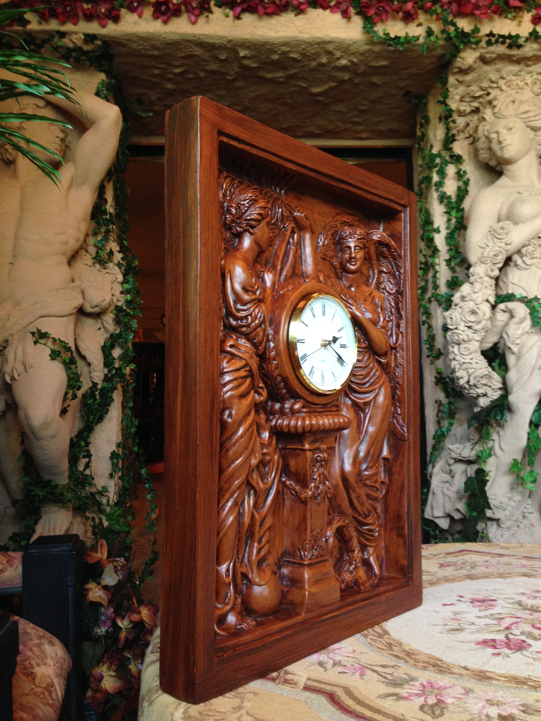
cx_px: 270
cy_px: 360
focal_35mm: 33
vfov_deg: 55.4
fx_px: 688
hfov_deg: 42.9
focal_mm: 4.12
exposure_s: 1/20
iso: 160
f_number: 2.4
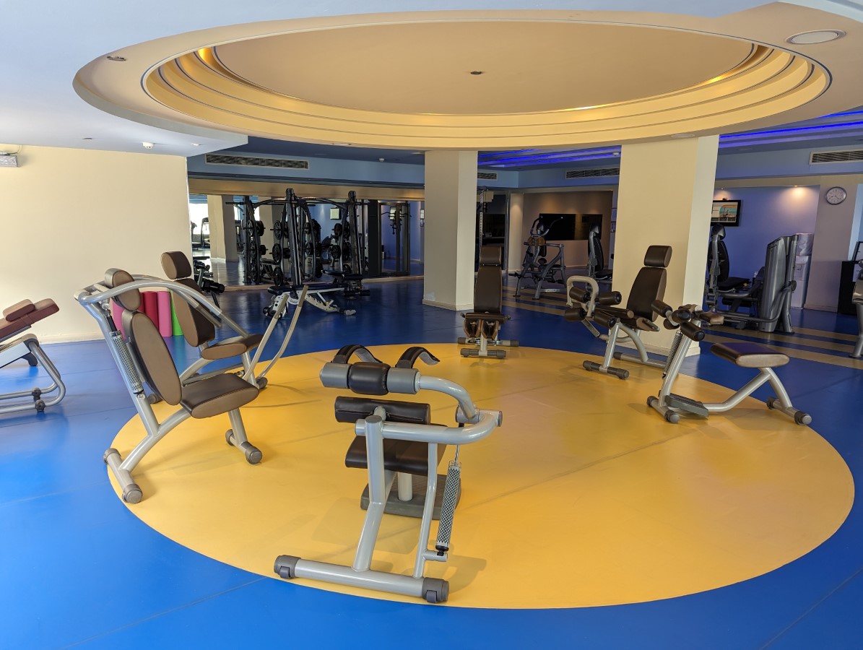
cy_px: 325
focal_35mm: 24
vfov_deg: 56.9
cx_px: 432
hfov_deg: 71.5
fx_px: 599
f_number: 1.85
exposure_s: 1/50
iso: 56
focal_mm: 6.81
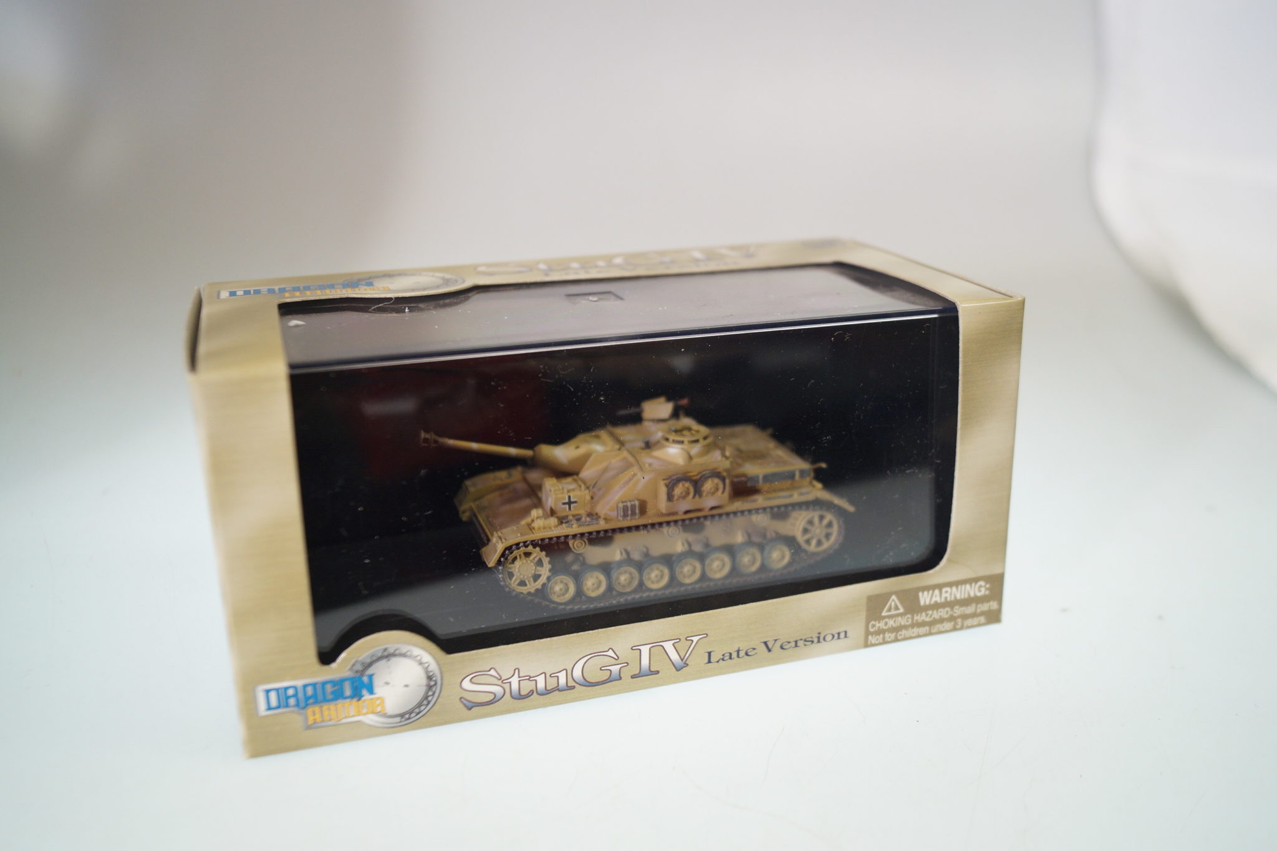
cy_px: 426
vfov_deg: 40.0
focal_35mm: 33
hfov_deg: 57.2
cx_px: 638
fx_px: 1170
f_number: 4
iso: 400
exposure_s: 1/160
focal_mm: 22
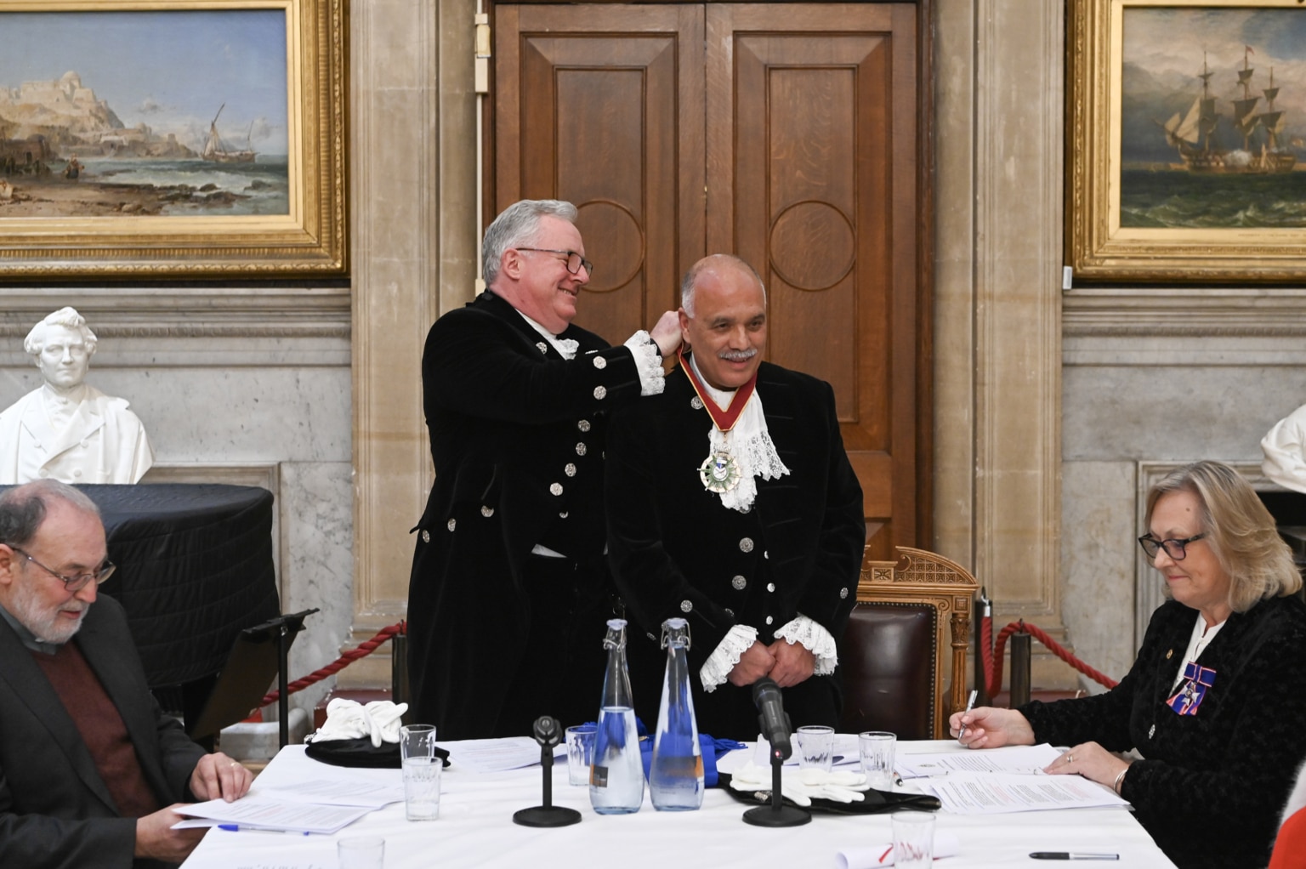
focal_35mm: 56
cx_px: 653
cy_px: 434
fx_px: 2030
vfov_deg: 24.2
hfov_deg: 35.7
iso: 3200
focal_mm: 56
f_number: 4.5
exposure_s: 1/100
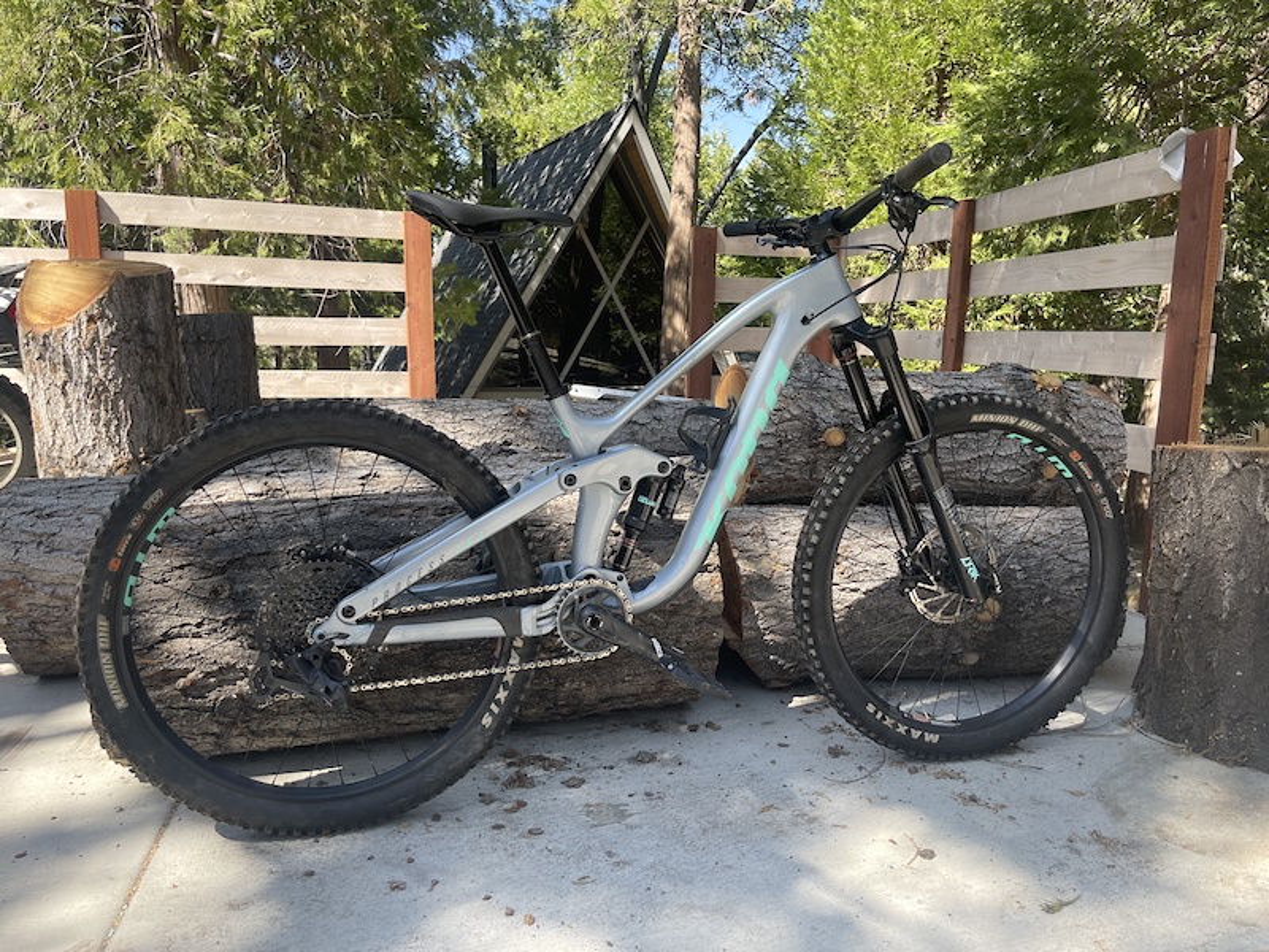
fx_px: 953
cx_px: 634
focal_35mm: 26
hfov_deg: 67.3
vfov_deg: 53.1
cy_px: 476
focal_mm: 5.1
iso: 32
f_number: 1.6
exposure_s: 1/572
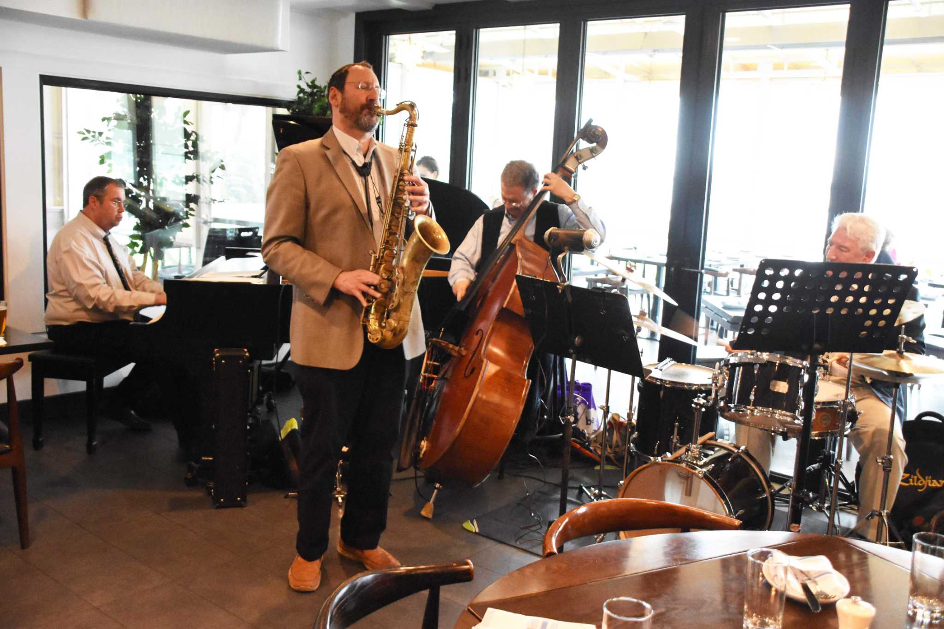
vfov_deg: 36.9
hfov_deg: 53.1
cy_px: 314
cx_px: 472
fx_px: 944
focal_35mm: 36
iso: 7200
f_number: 4
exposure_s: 1/40
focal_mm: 24
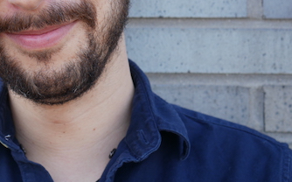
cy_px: 33
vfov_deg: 17.6
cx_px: 43
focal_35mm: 73
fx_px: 580
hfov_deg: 27.5
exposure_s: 1/200
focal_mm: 20
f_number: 4.5
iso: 200
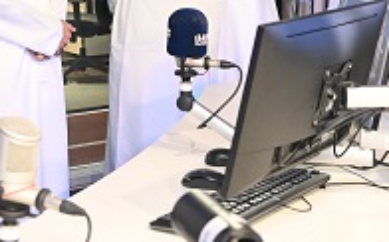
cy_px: 24
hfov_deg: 23.1
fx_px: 953
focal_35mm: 90
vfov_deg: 14.3
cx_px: 187
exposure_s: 1/125
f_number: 5.6
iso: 5000
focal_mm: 36
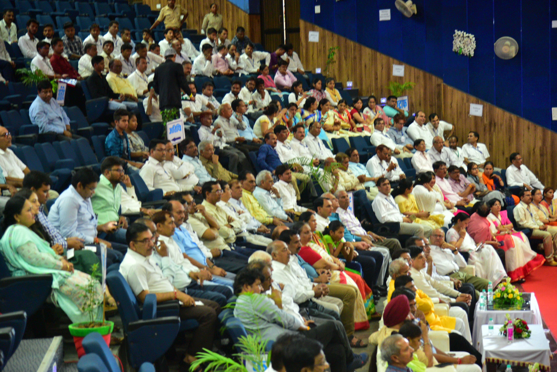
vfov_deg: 16.7
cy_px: 186
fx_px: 1269
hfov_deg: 24.8
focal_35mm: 82
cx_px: 278
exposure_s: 1/30
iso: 2500
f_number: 4
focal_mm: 82
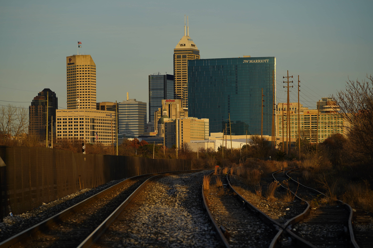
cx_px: 186
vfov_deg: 9.3
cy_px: 124
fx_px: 1533
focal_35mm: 148
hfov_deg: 13.9
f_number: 6.3
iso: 100
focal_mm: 148
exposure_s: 1/400
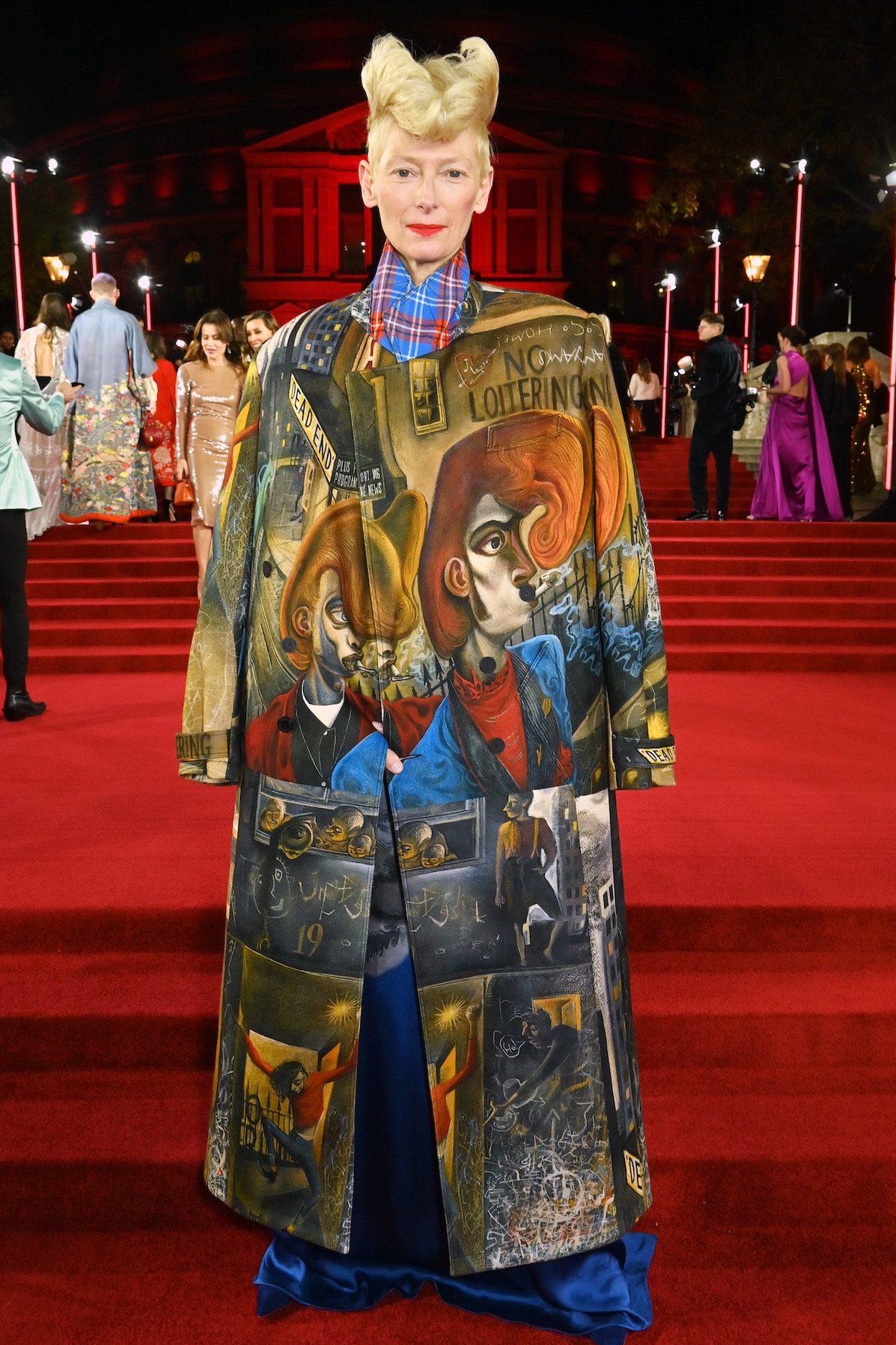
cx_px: 444
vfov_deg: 60.3
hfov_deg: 42.3
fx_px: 1157
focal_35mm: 31
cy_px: 697
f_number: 10
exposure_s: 1/200
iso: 1250
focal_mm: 29
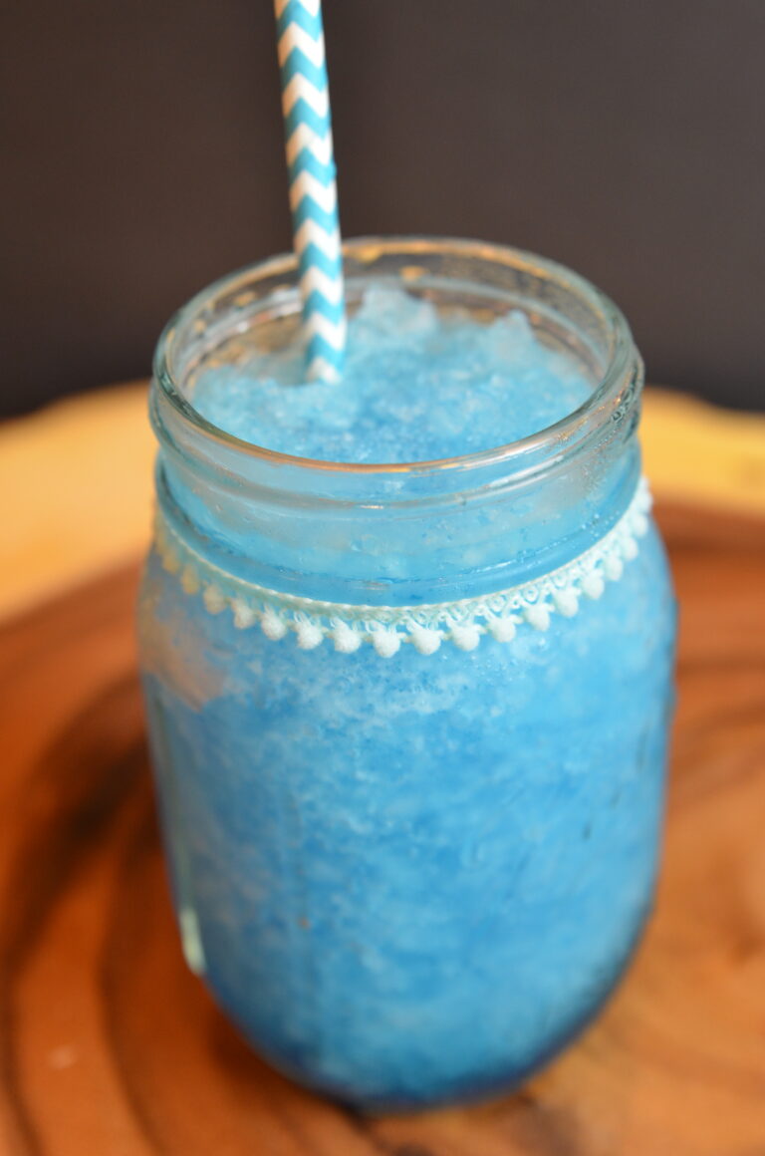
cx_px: 382
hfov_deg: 19.6
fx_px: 2210
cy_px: 578
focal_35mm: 69
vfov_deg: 29.3
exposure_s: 1/60
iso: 640
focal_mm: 46
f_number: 4
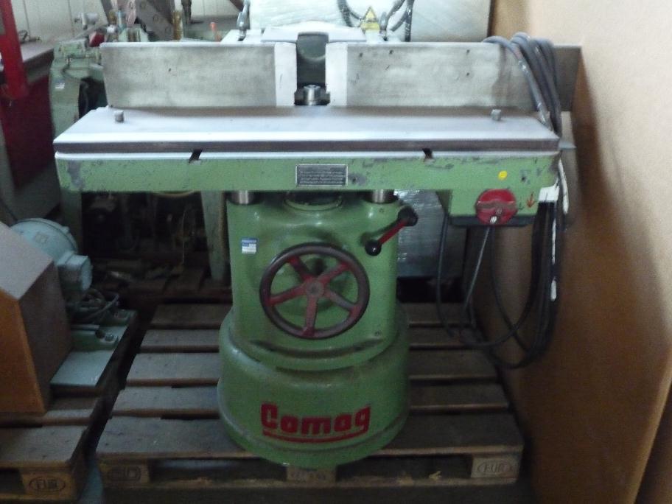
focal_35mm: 33
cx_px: 336
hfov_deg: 55.4
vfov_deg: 42.9
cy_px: 252
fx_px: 641
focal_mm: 5.8
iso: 800
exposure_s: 1/13
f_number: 3.6
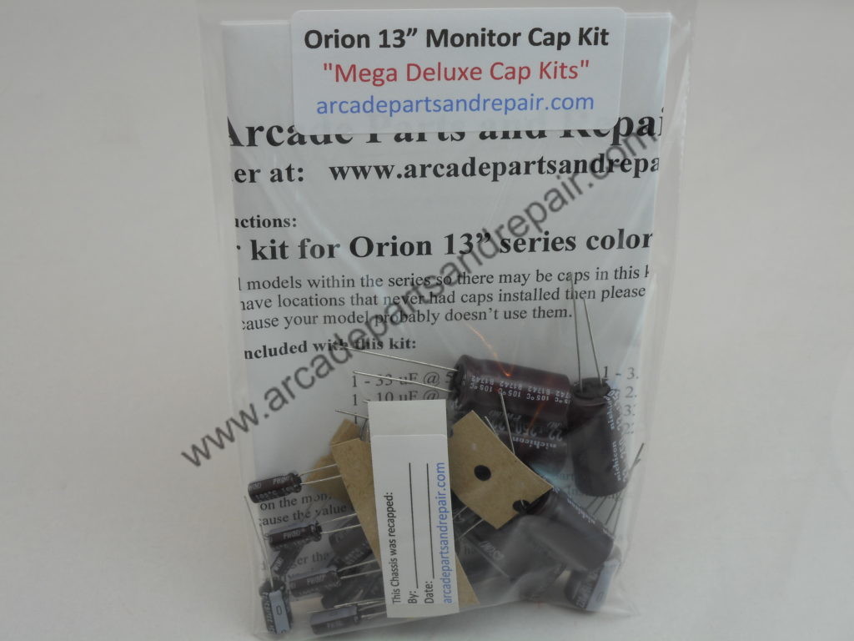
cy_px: 320
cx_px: 427
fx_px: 1456
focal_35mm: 59
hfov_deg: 32.7
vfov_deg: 24.8
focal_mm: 10.5
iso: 80
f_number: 5.1
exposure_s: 1/30
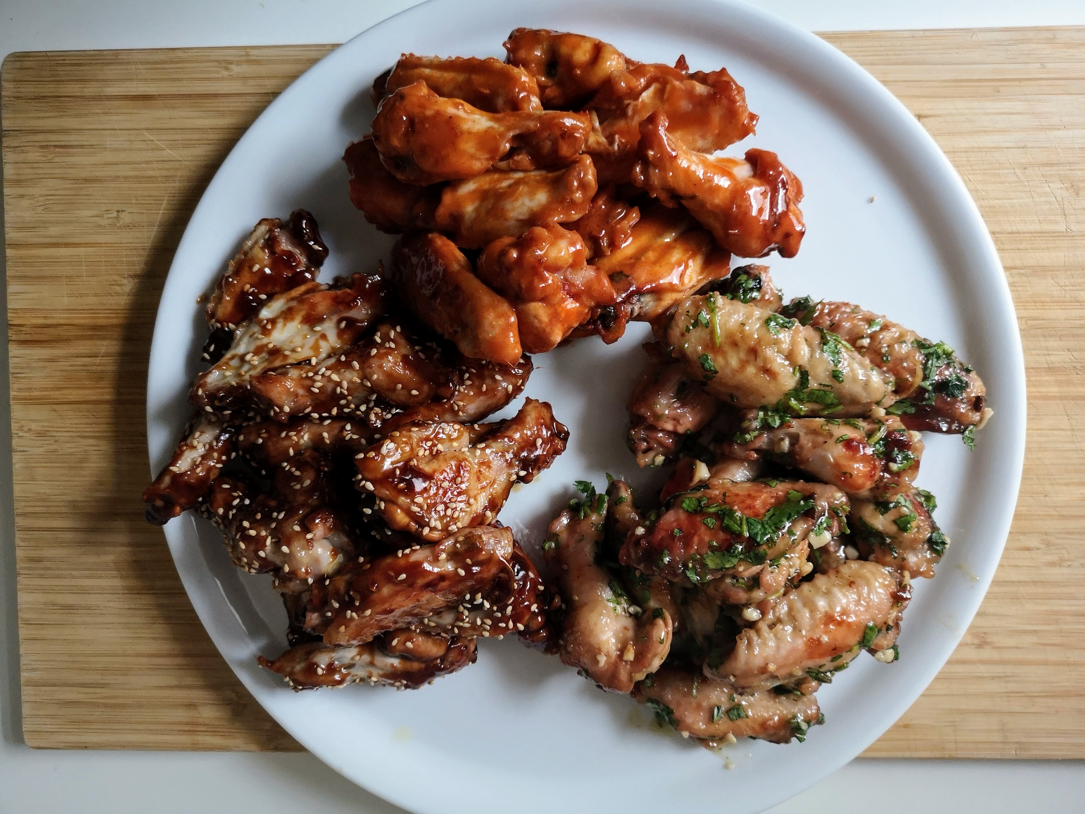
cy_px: 407
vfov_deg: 51.4
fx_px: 846
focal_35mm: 27
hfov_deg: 65.3
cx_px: 542
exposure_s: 1/100
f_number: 1.8
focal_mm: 5.58
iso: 400
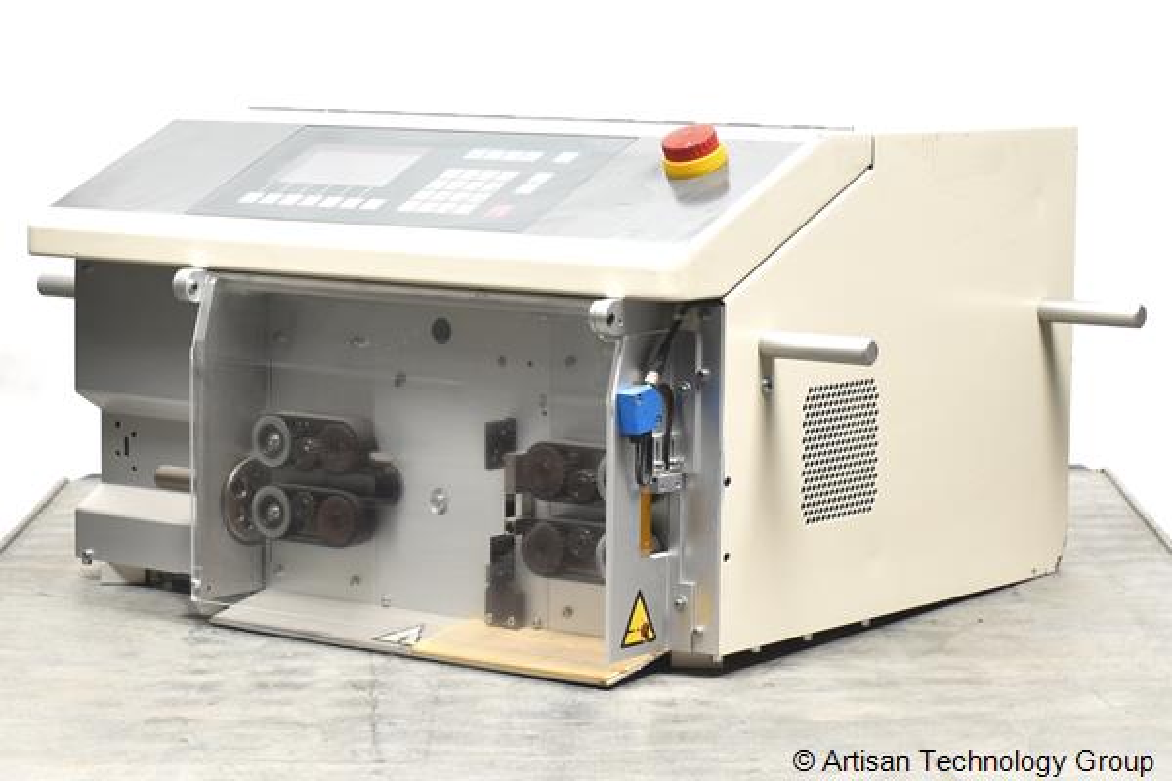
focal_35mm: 51
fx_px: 1660
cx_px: 586
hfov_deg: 38.9
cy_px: 390
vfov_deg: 26.5
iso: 125
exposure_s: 1/200
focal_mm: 34
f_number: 6.3
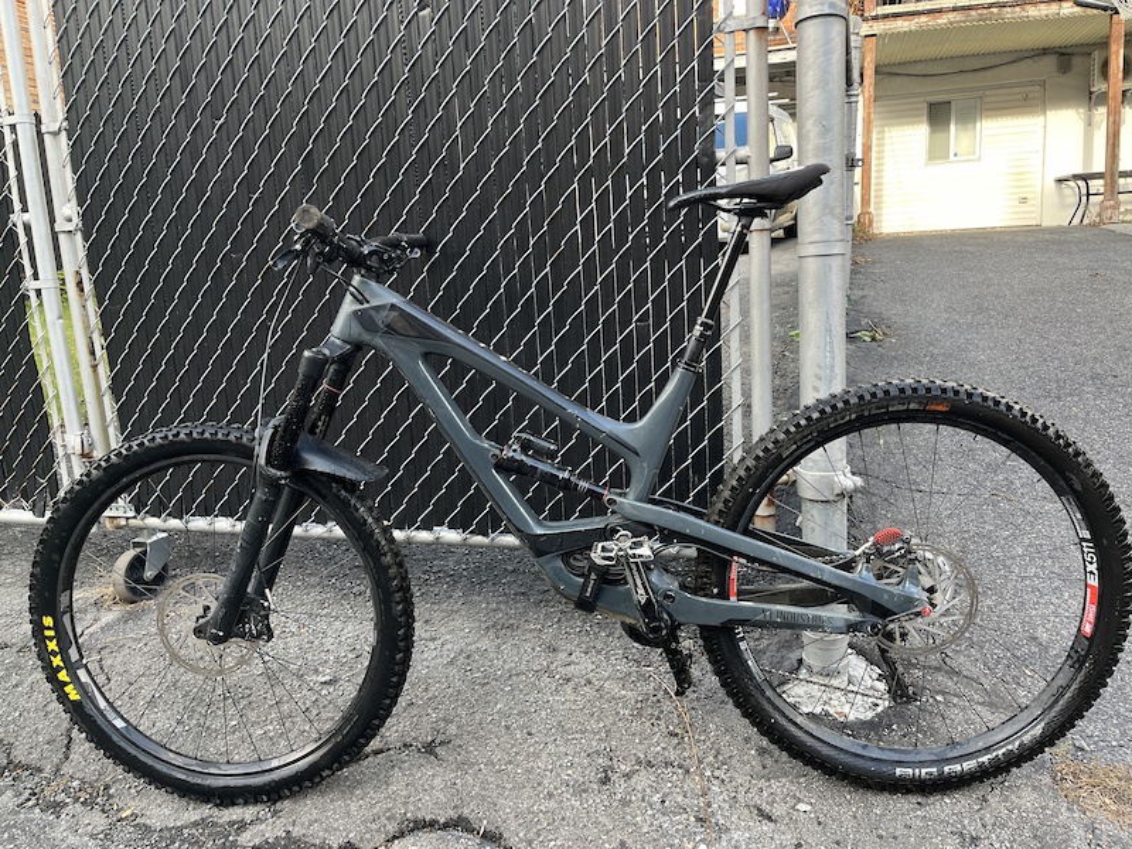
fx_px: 850
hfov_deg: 67.3
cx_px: 566
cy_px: 424
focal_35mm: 26
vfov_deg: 53.1
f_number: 1.6
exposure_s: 1/164
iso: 50
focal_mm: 5.1
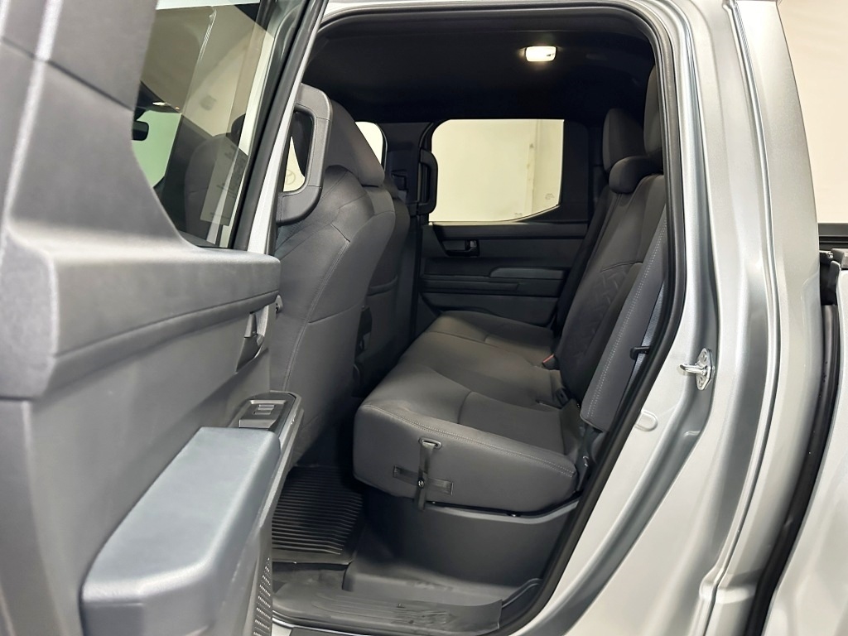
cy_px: 318
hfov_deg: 71.6
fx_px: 588
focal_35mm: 24
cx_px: 424
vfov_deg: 56.8
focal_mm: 6.86
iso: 1000
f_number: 1.78
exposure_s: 1/40
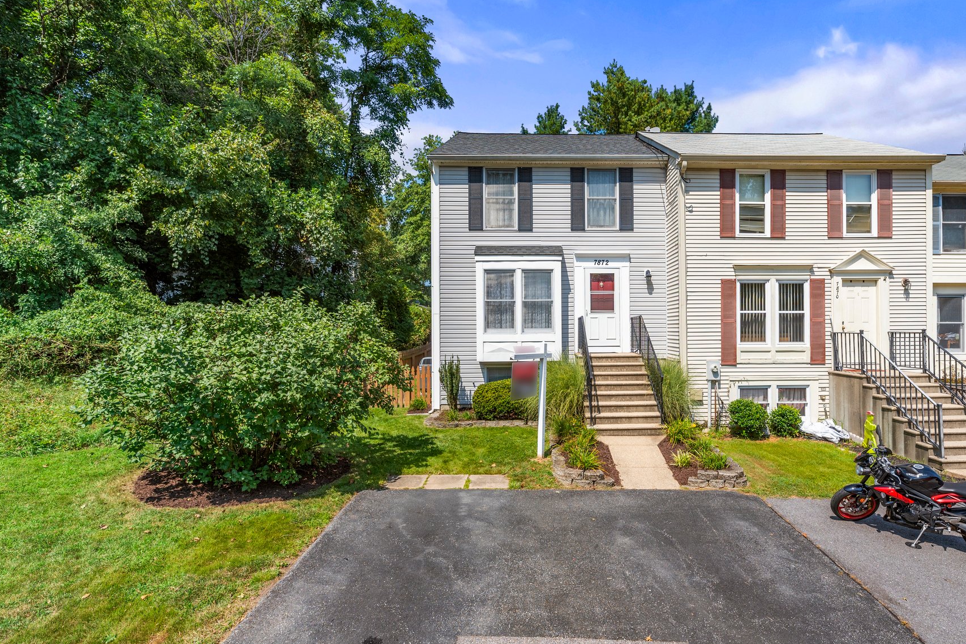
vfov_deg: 67.2
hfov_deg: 89.4
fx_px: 483
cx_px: 553
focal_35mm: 18
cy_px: 284
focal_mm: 15
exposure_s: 1/800
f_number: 8
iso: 125
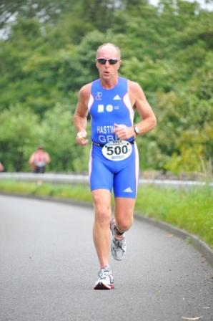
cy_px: 160
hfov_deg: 4.6
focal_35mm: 300
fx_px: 2666
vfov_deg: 6.9
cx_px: 106
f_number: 5.6
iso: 500
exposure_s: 1/250
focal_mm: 300
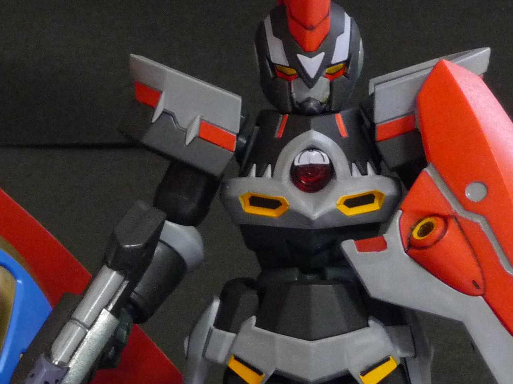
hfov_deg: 8.5
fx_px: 3453
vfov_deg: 6.4
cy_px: 294
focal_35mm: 233
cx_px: 3
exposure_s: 1/8
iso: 400
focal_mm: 15.2
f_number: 4.7
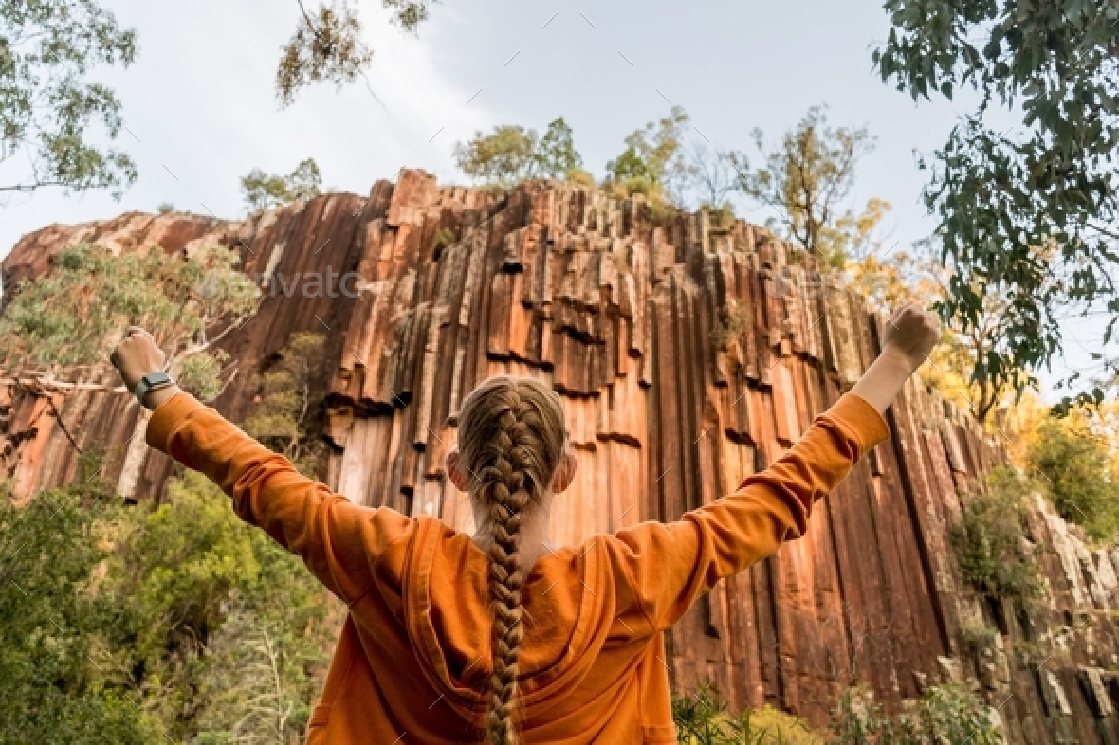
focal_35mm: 34
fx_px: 1056
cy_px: 372
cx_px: 560
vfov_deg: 38.9
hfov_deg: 55.8
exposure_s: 1/125
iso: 250
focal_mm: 23
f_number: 4
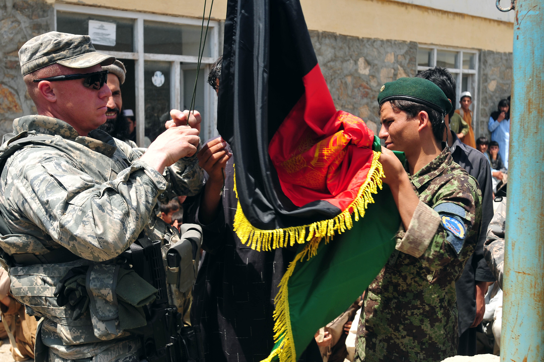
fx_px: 679
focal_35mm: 45
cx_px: 272
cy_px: 181
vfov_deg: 29.8
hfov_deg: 43.7
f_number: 6.3
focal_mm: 30
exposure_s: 1/200
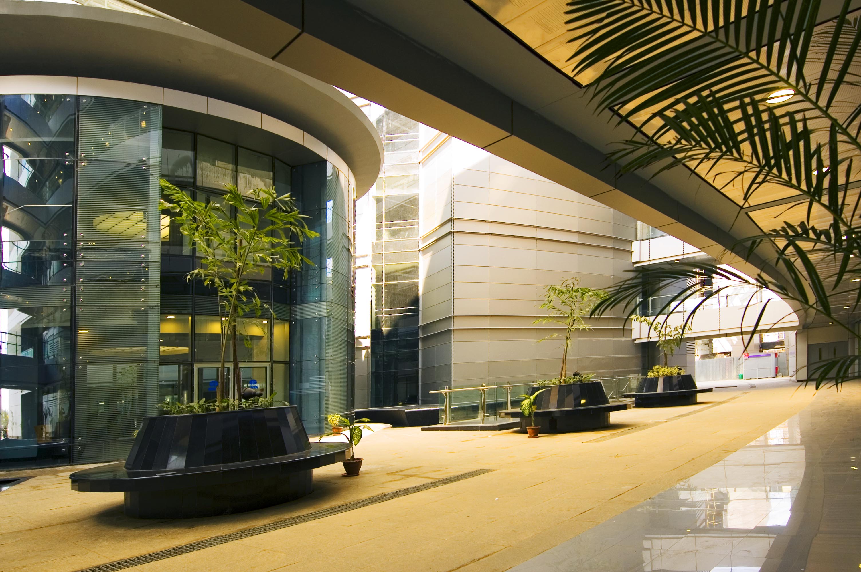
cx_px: 430
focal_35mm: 21
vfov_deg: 59.4
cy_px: 286
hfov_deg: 81.3
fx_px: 502
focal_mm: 14
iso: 200
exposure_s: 1/80
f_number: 4.5
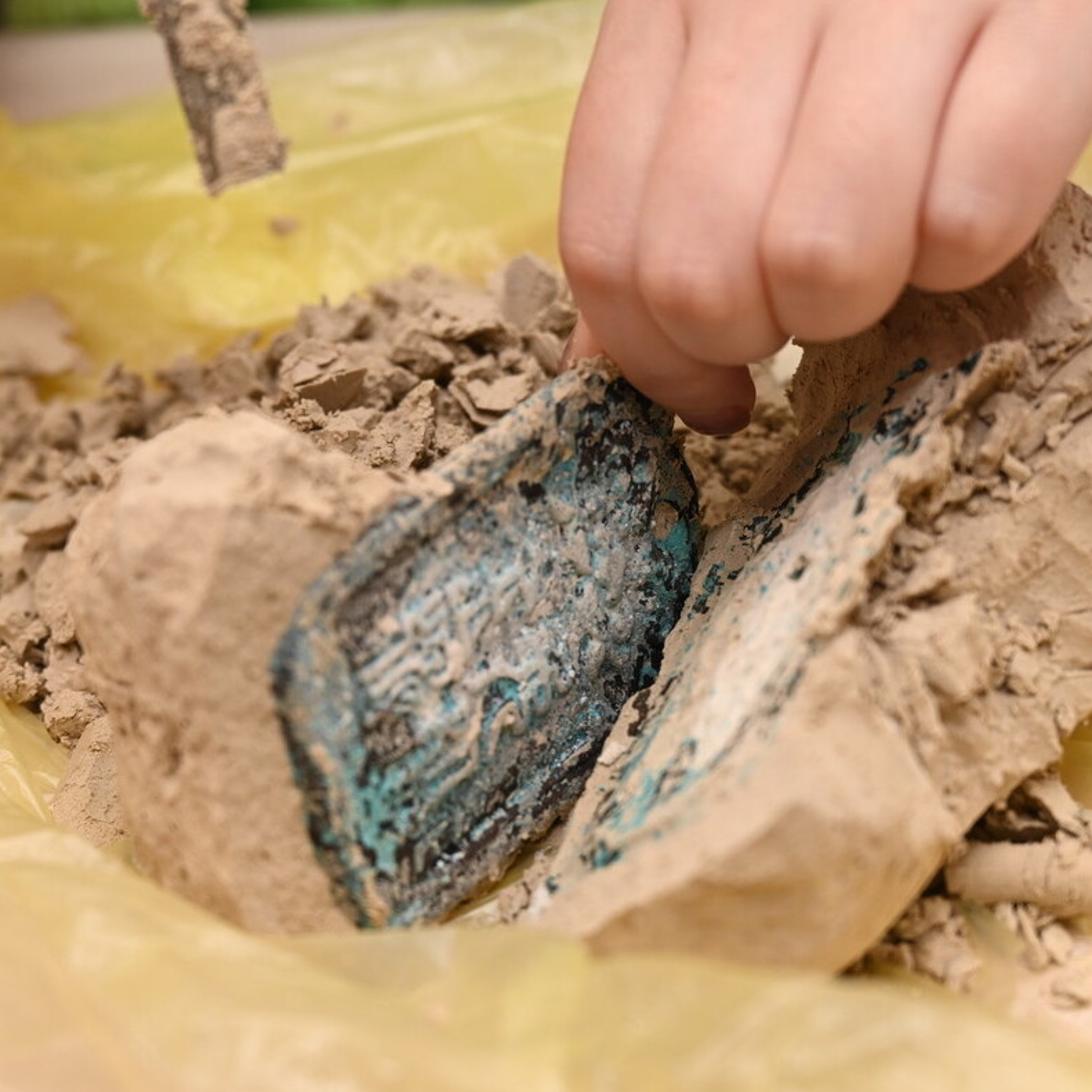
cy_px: 543
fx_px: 3176
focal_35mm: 89
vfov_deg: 19.5
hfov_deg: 19.5
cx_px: 512
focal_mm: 69
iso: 800
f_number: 6.3
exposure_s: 1/125
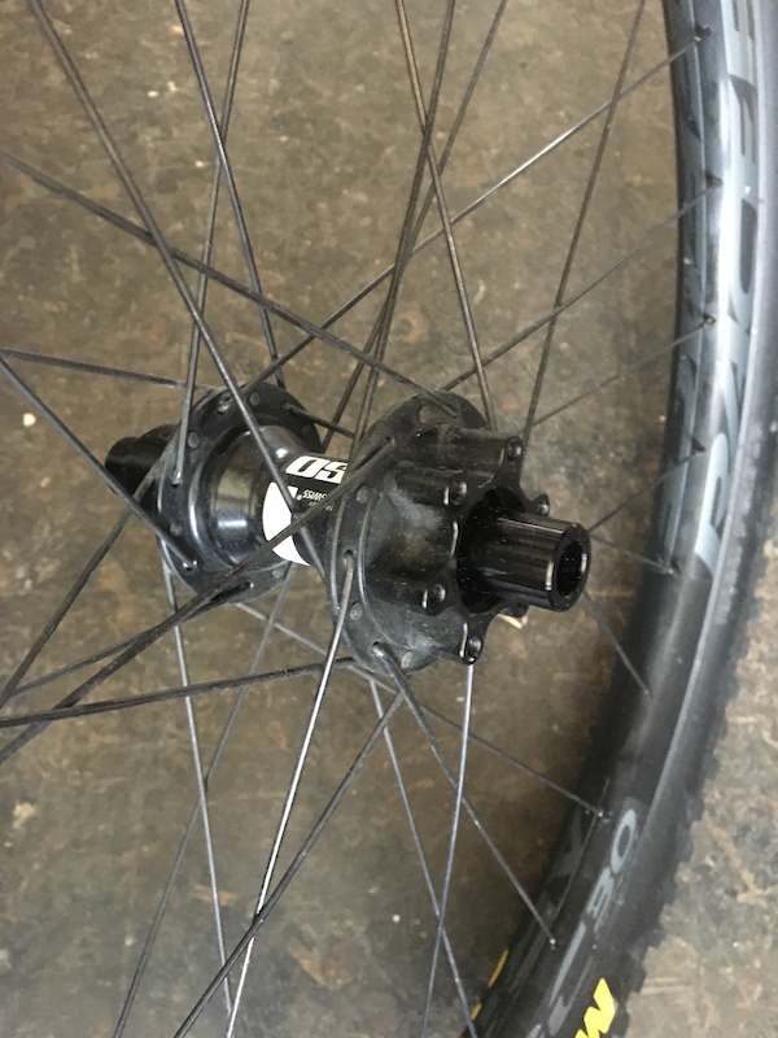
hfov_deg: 48.2
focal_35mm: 29
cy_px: 519
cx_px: 389
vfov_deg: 61.7
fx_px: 869
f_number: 2.2
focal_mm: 4.15
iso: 500
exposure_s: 1/15
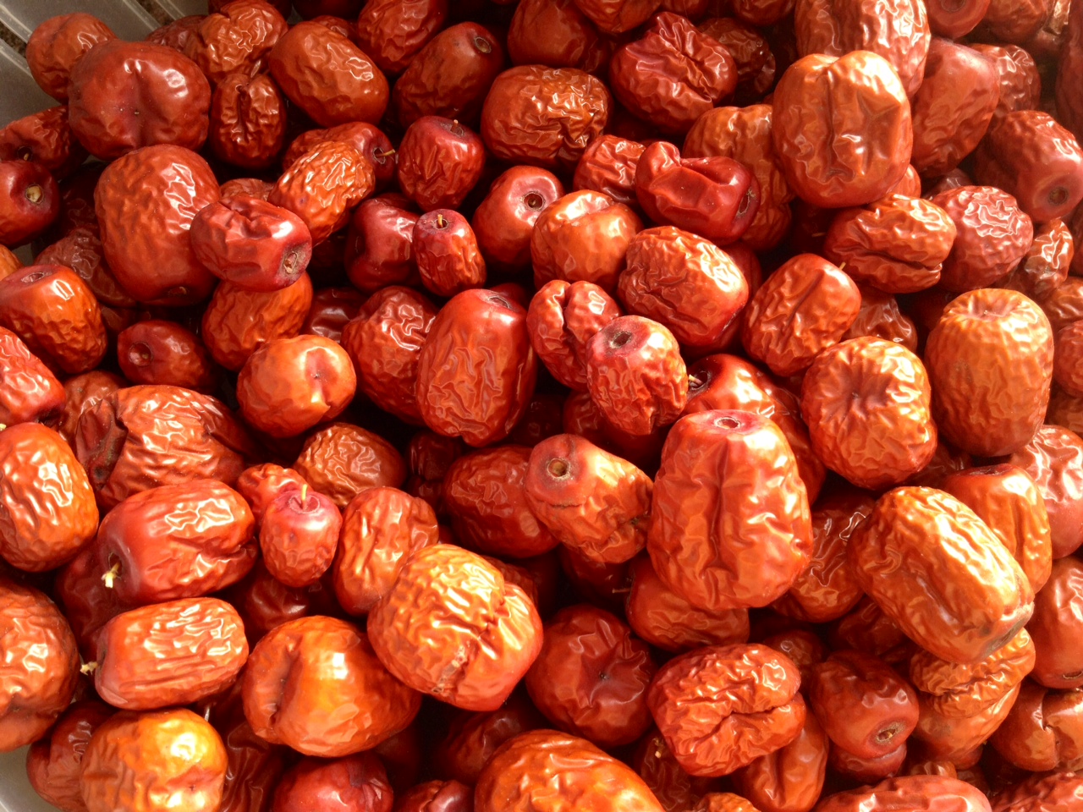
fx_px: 1095
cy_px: 406
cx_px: 542
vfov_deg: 40.7
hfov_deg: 52.6
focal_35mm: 35
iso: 64
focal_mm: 4.28
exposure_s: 1/60
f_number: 2.4
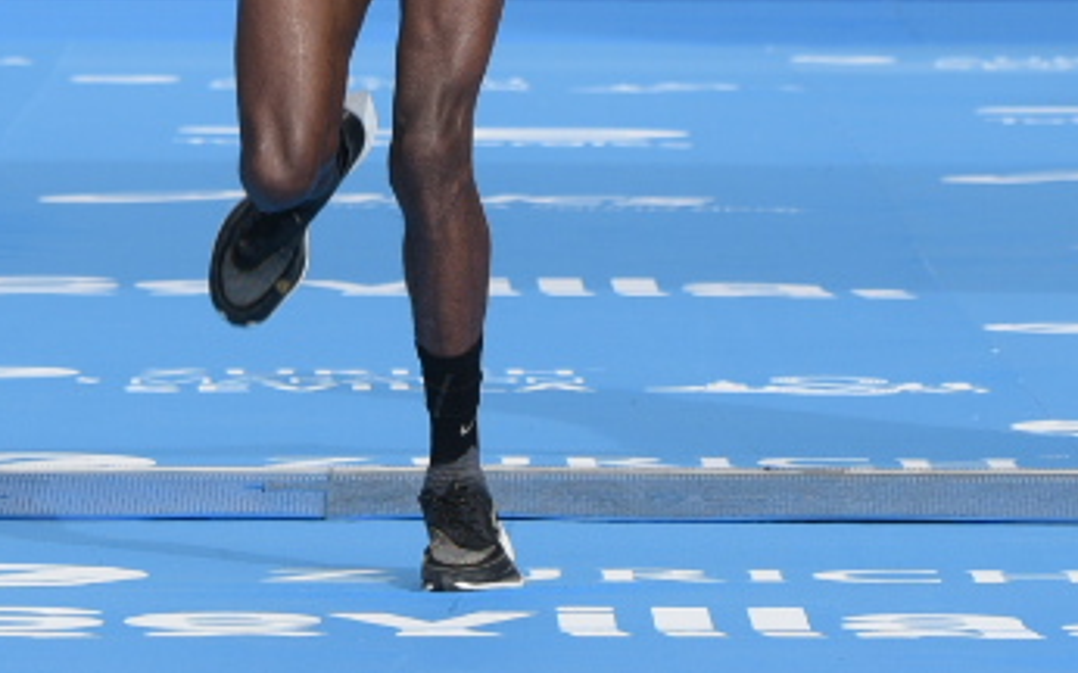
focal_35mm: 572
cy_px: -888
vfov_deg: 2.3
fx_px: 16799
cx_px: 237
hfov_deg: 3.7
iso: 160
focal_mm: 120
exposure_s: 1/500
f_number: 5.6
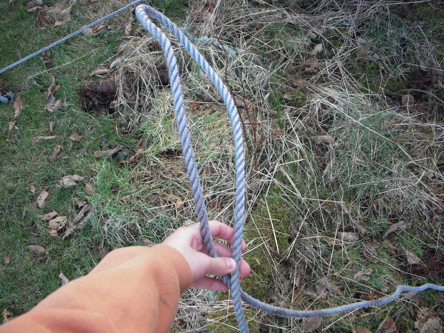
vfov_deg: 37.7
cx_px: 222
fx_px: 487
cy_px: 166
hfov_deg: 49.0
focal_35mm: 38
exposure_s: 1/40
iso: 100
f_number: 3.3
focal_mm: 6.3
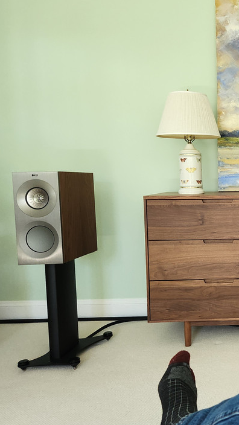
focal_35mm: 38
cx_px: 302
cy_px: 197
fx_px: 428
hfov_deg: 26.8
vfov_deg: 52.7
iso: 200
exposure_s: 1/180
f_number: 1.8
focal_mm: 5.4
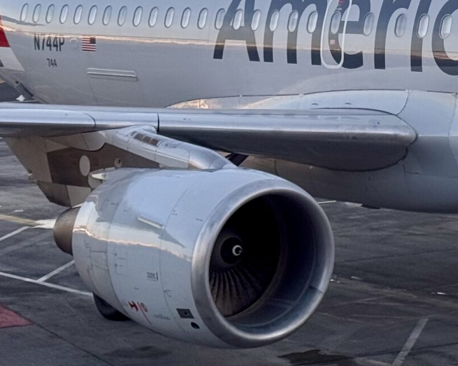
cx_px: 540
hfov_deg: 12.7
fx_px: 2006
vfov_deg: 10.3
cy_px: -16
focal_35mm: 148
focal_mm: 6.76
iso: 64
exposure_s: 1/854
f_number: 1.78
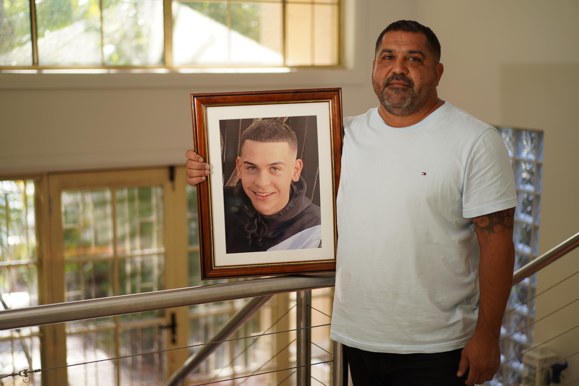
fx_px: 884
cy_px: 193
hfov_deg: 36.2
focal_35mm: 55
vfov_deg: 24.6
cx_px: 290
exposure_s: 1/200
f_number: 1.8
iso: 100
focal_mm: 55
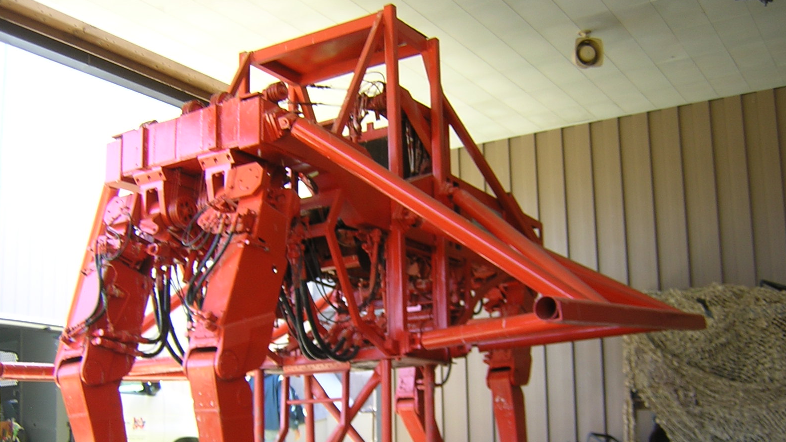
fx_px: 834
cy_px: 280
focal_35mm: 40
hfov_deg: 50.5
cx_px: 388
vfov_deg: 29.6
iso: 100
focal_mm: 4.7
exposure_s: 1/47.6
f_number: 2.6
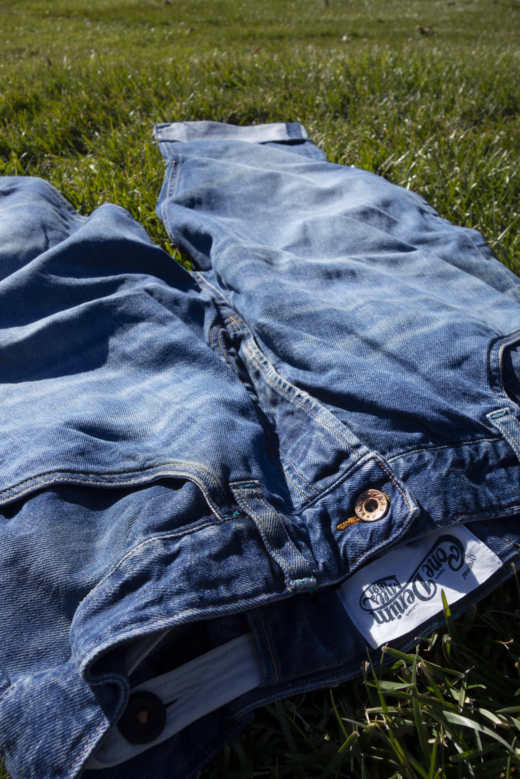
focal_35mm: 28
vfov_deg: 65.5
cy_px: 390
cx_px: 260
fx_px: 607
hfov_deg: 46.4
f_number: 5.6
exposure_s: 1/500
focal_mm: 10.4
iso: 125
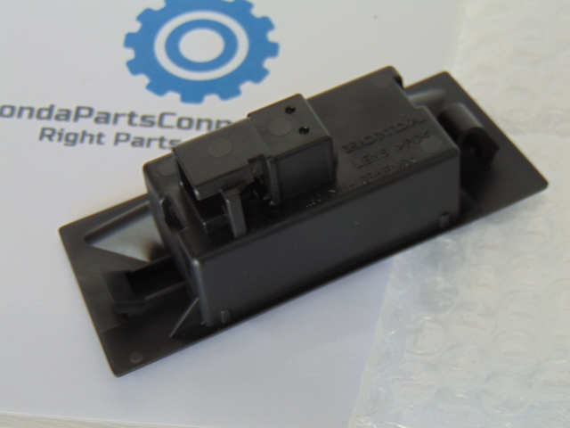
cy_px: 214
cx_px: 285
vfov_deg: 20.7
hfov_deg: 27.4
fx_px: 1169
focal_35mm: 71
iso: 100
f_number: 3.7
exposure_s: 1/30
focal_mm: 12.8
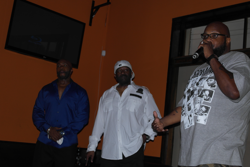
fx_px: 368
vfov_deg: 25.5
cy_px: 84
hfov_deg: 37.5
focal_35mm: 53
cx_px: 125
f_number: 4.5
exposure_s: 1/60
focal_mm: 35
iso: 400
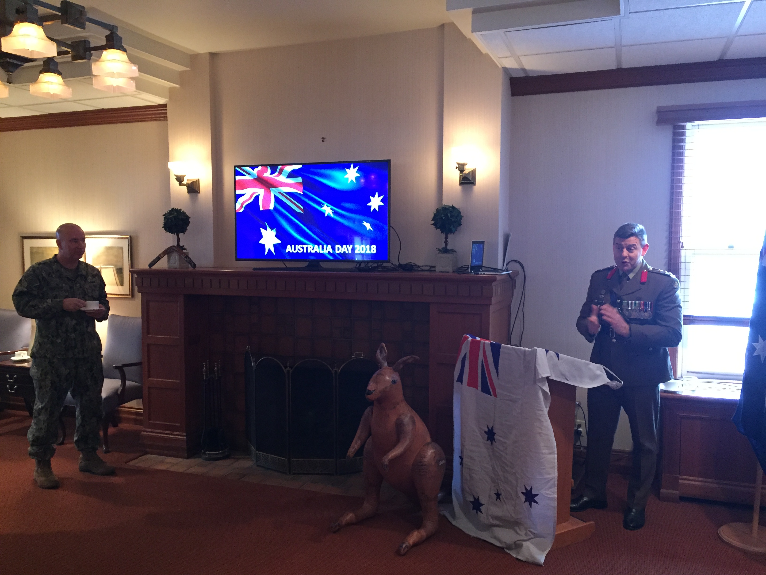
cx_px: 383
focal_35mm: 29
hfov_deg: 61.7
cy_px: 288
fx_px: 642
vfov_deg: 48.2
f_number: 2.2
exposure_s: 1/20
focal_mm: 4.15
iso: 250
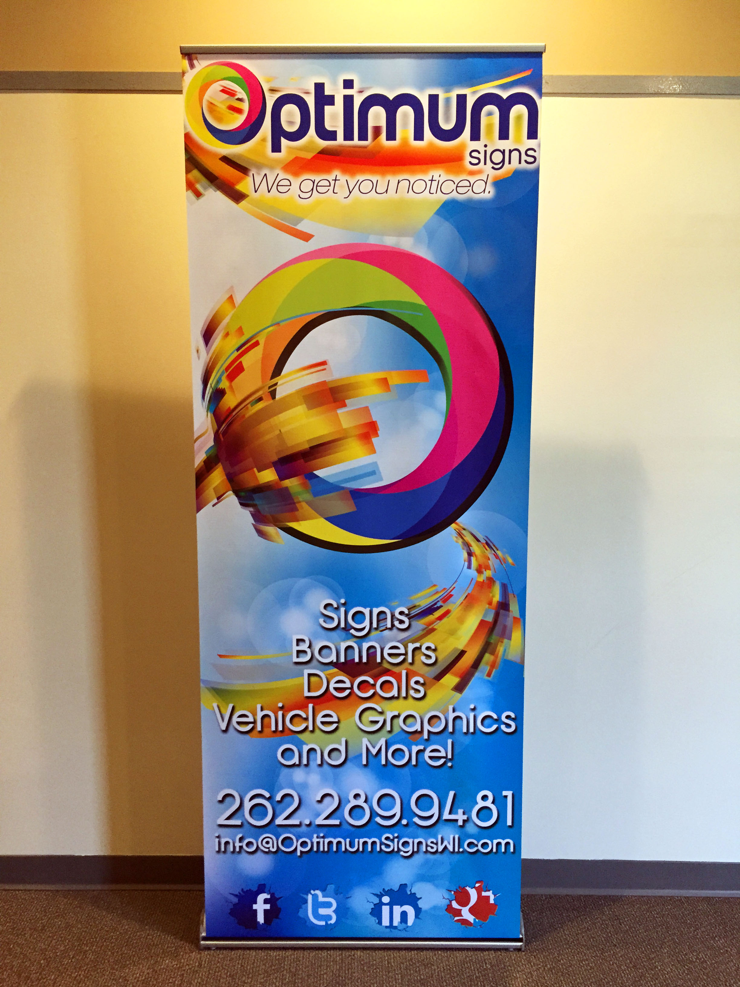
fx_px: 827
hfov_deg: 48.2
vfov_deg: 61.7
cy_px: 494
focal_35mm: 29
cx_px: 370
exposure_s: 1/30
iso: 250
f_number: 2.2
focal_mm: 4.15
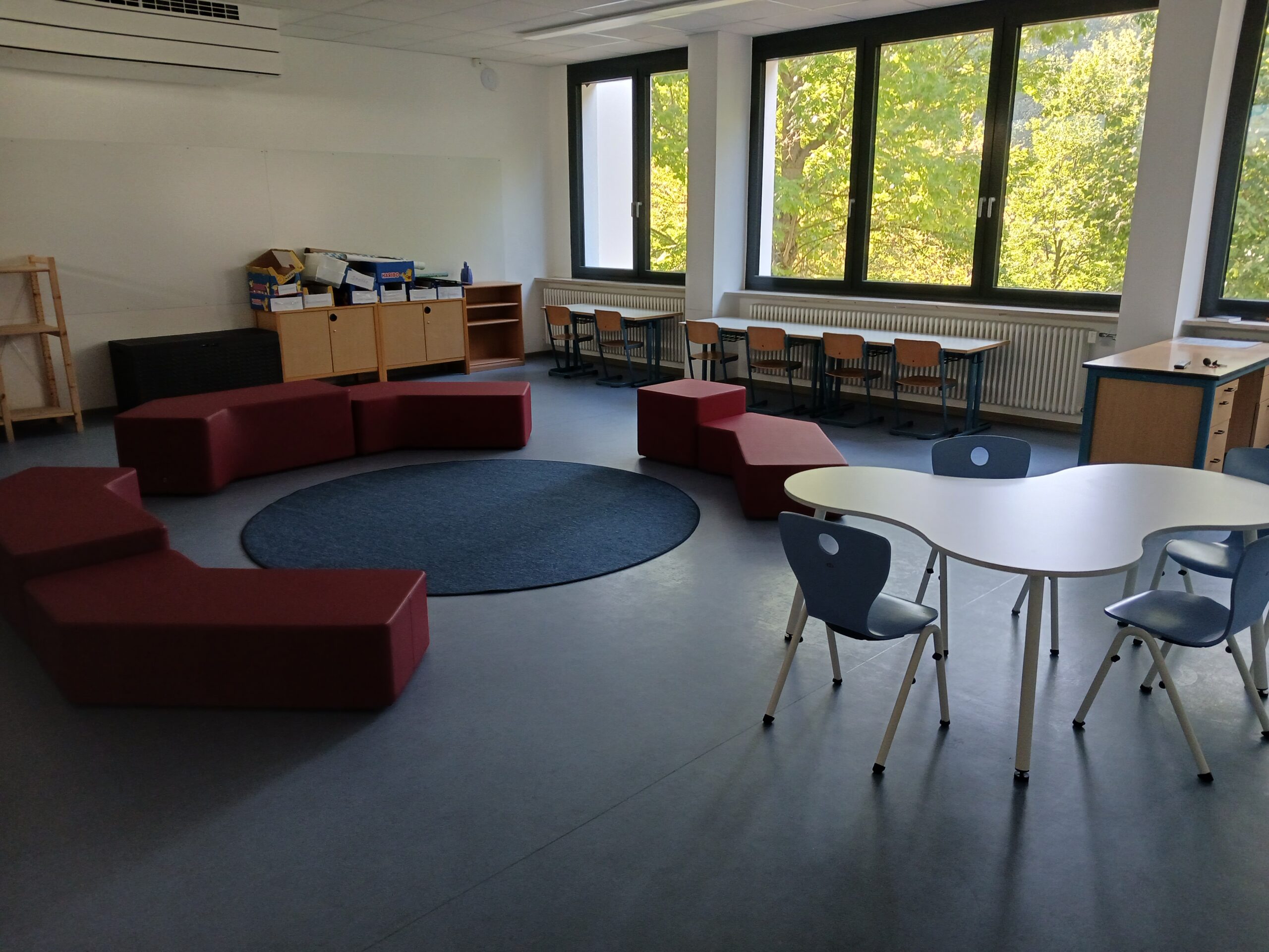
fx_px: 990
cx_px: 634
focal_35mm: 27
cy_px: 476
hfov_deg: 65.3
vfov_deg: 51.4
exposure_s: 1/50
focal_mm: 4
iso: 250
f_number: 1.8
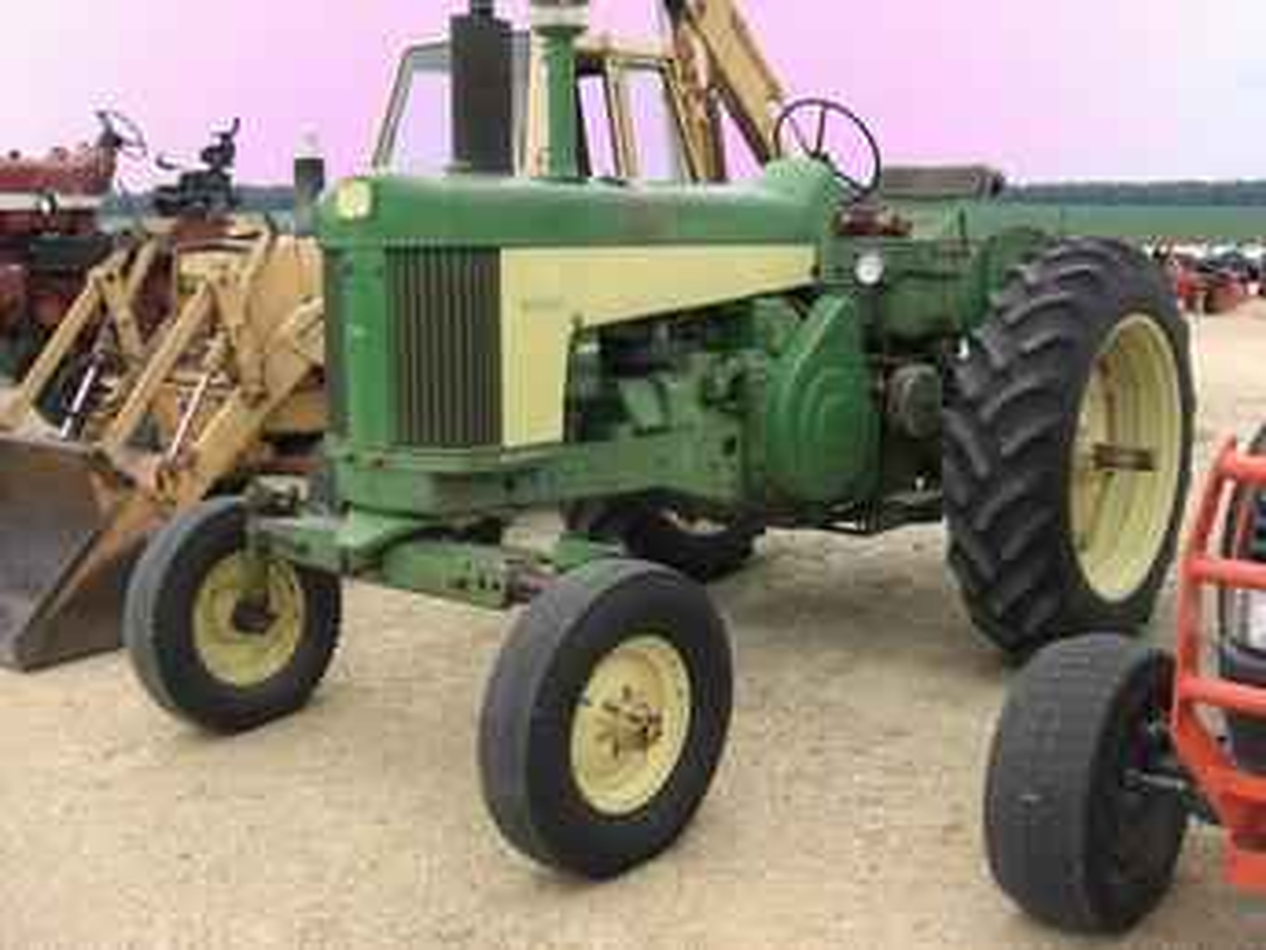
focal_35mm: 38
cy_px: 475
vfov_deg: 37.7
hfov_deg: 49.0
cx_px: 633
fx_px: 1390
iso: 80
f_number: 2.8
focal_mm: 7.9
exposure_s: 1/500
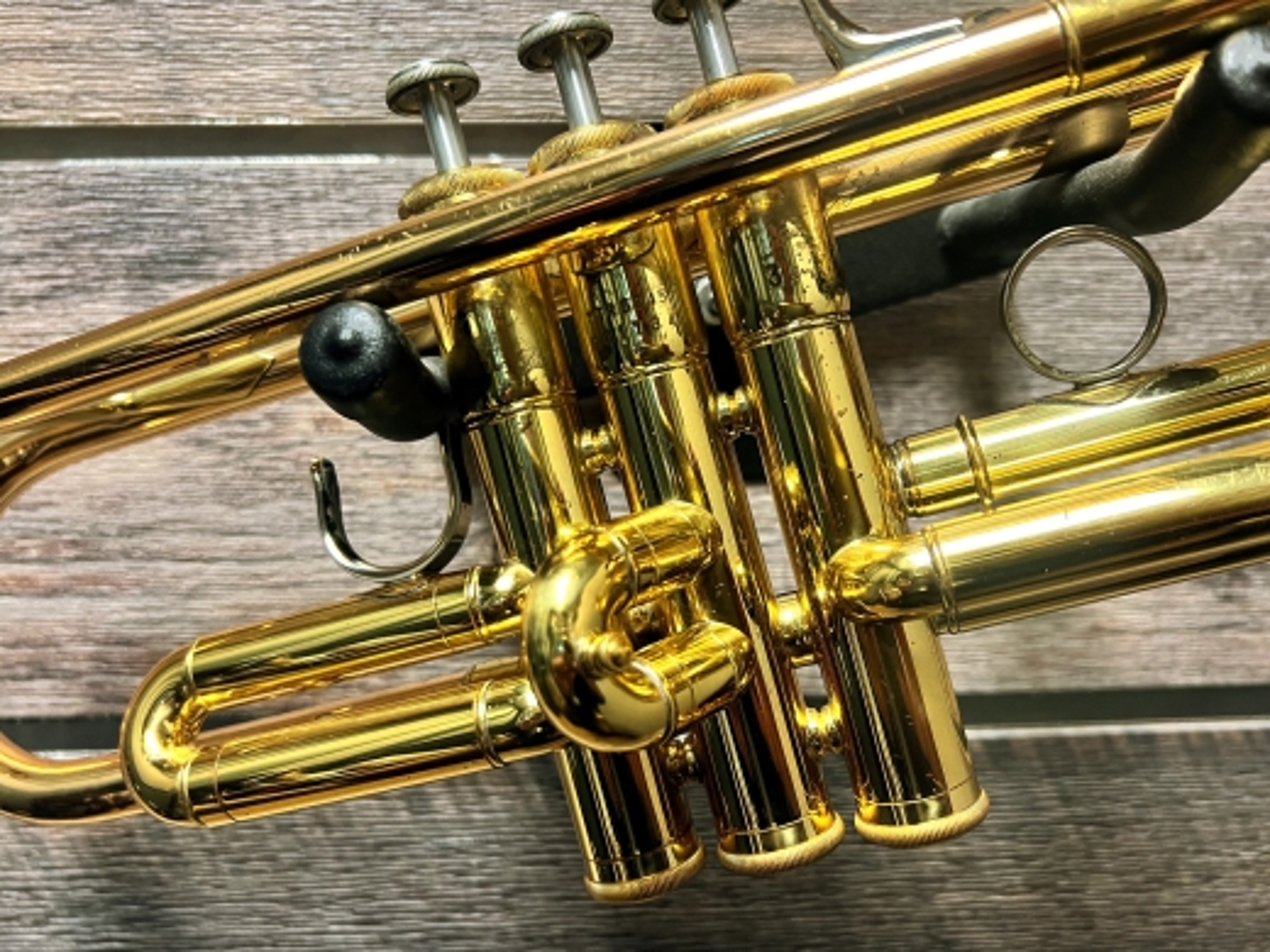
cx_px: 635
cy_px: 476
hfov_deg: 67.3
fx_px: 954
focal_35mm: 26
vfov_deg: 53.1
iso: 200
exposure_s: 1/60
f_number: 1.5
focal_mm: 5.7
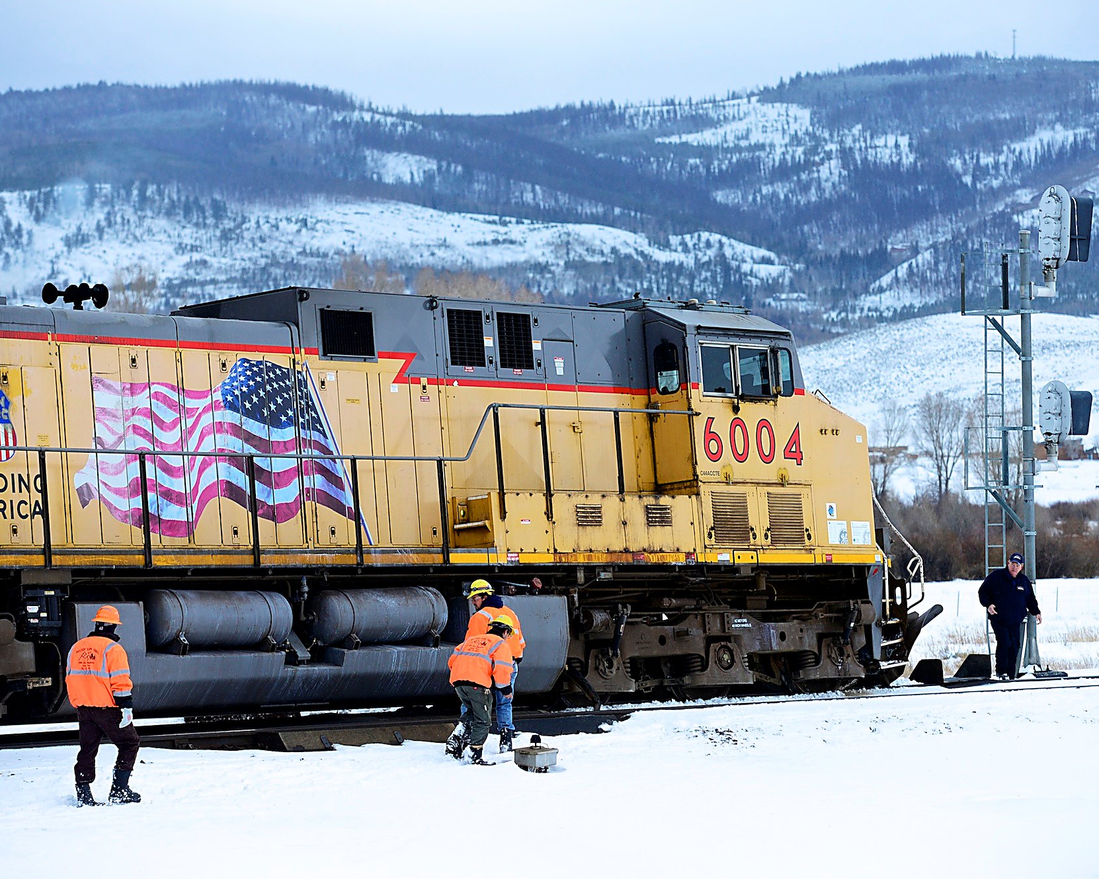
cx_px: 593
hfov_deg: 14.7
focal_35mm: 131
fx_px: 4261
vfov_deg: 11.8
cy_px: 439
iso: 400
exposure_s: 1/1600
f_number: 4
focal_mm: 116
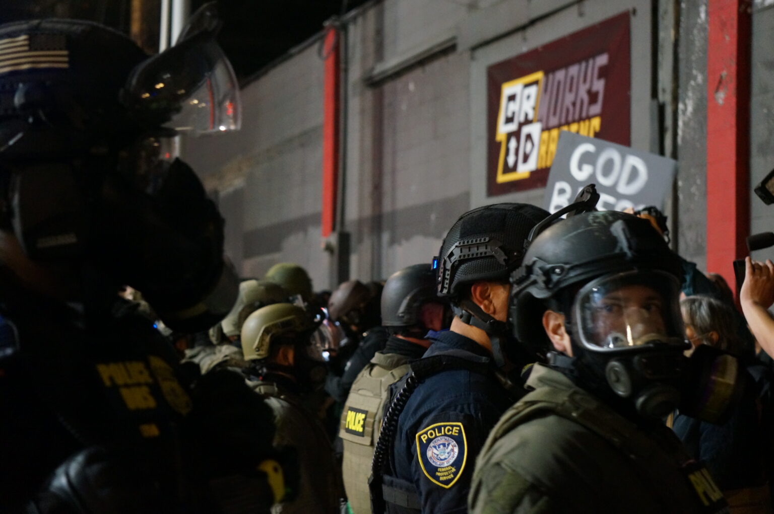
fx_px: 1772
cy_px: 257
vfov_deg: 16.5
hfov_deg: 24.6
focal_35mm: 82
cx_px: 387
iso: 3200
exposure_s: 1/8
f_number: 4.5
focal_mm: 55
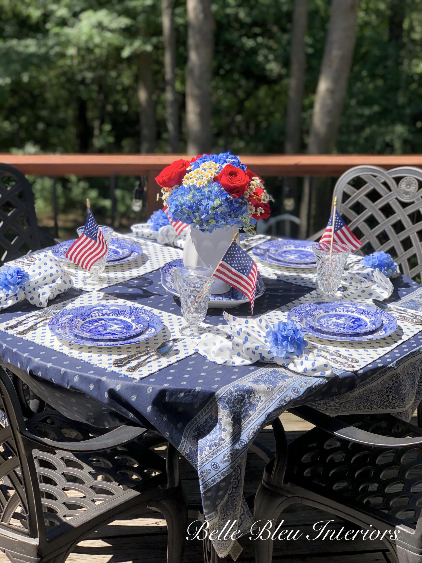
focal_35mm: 57
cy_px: 282
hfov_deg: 25.7
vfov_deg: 33.8
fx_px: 927
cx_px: 211
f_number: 2.8
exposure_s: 1/600
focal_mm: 6.6
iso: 20
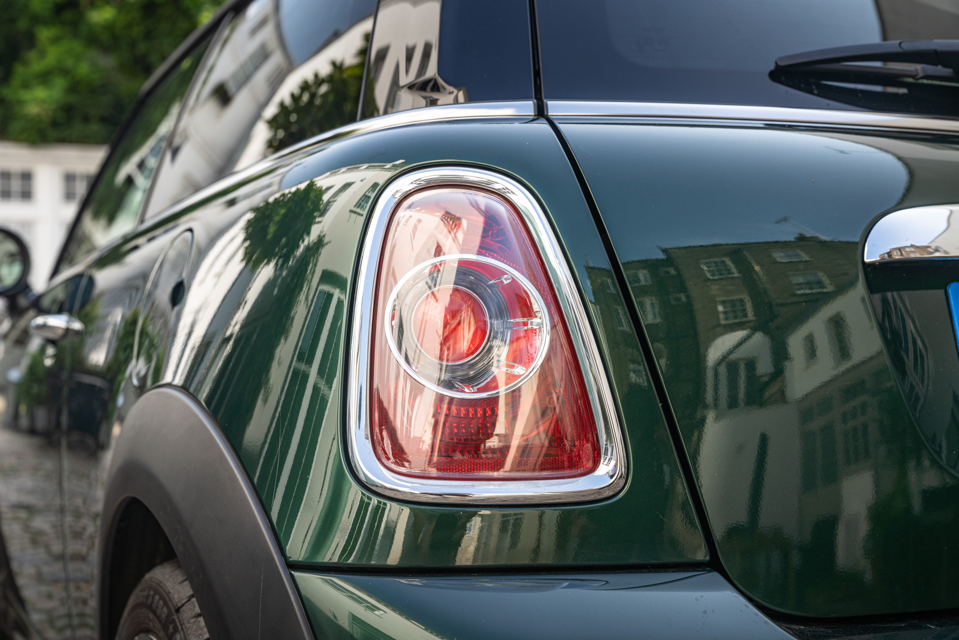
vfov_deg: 27.0
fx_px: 1329
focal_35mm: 50
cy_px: 320
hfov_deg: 39.7
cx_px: 480
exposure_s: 1/100
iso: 160
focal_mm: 49.9
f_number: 5.6
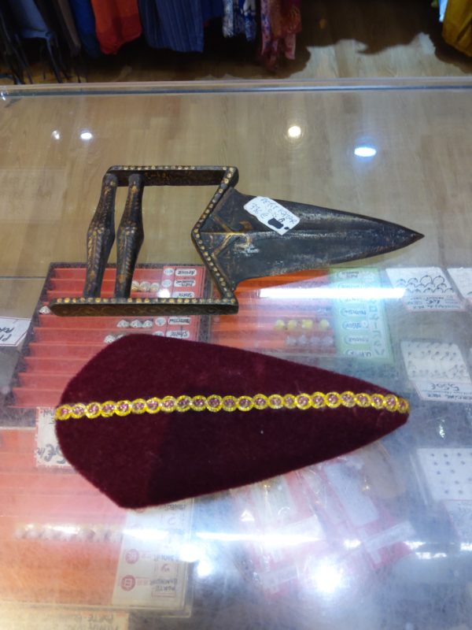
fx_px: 473
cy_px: 315
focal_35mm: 26
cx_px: 236
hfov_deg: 53.1
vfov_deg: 67.3
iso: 160
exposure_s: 1/50
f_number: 2
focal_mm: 3.08
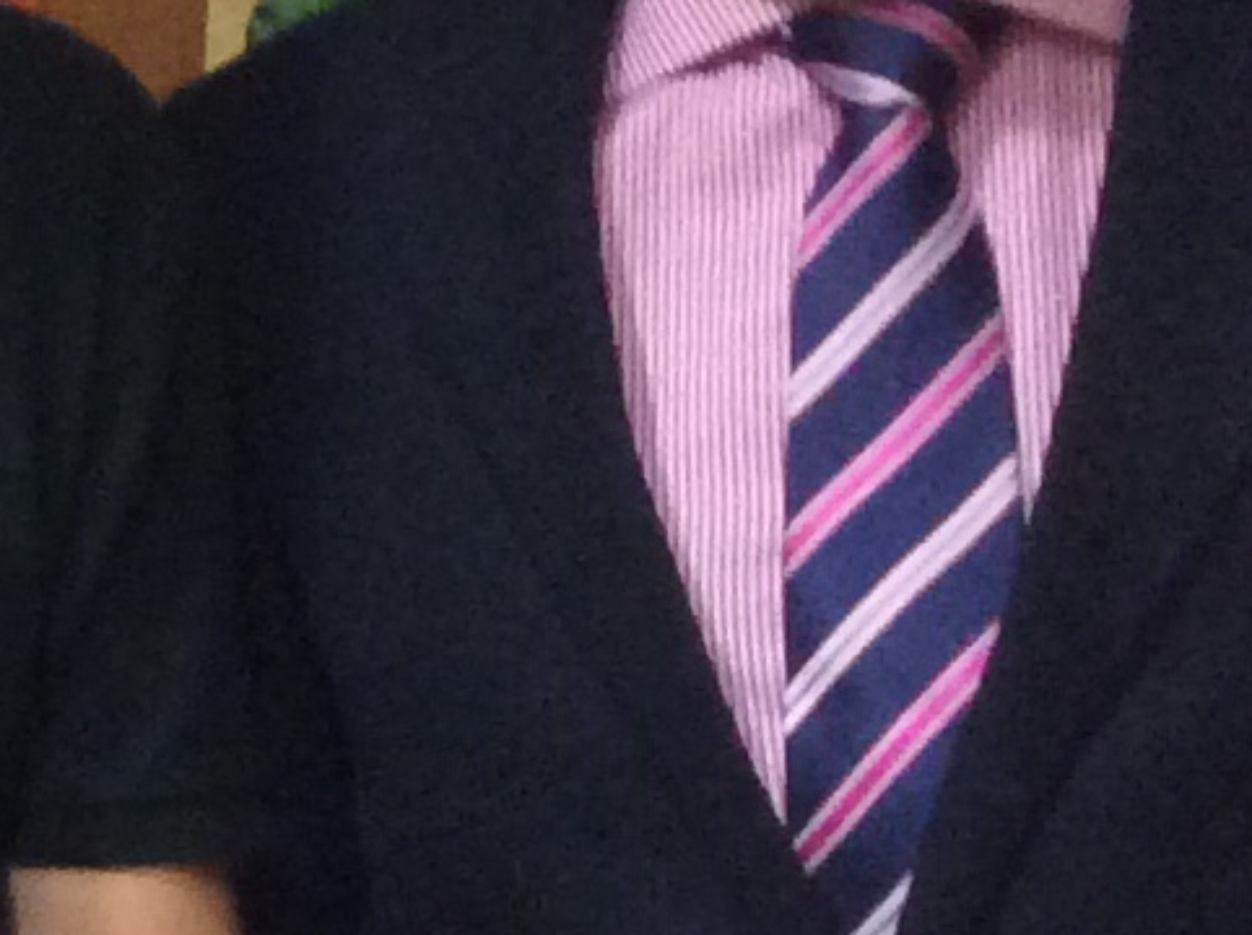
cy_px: 239
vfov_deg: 8.6
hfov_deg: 10.2
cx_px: -1616
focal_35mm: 172
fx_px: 6212
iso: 200
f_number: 2.4
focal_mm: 3.3
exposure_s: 1/24
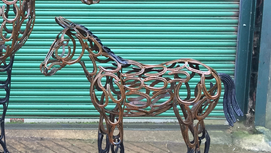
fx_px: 503
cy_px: 68
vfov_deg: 17.2
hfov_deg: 28.7
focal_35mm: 70
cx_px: 15
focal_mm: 4.15
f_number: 2.2
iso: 100
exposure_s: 1/33
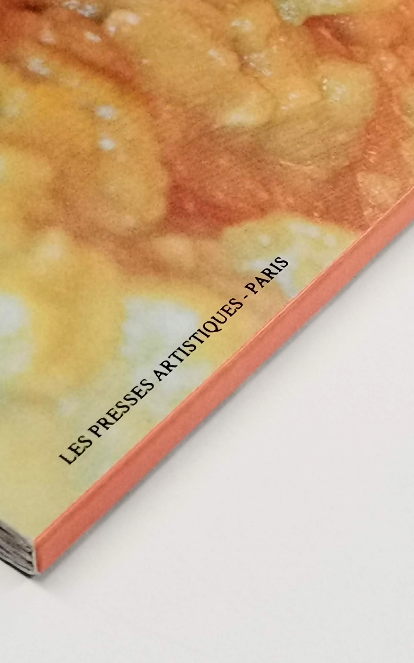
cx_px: -19
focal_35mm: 121
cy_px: 322
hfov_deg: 10.7
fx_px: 2184
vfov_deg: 17.2
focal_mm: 5.58
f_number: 1.8
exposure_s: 1/100
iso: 400
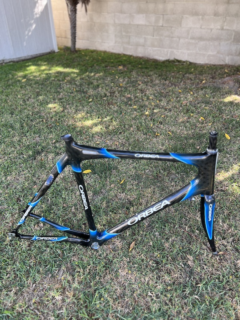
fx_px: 240
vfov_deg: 67.3
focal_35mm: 26
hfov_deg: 53.1
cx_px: 120
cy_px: 160
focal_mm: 5.7
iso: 32
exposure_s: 1/123
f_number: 1.5
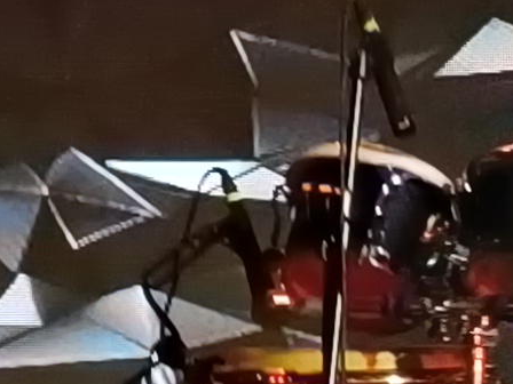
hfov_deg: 4.8
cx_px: 1830
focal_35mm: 386
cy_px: 895
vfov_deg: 3.8
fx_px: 5720
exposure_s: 1/60
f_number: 2
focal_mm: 7.08
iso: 322
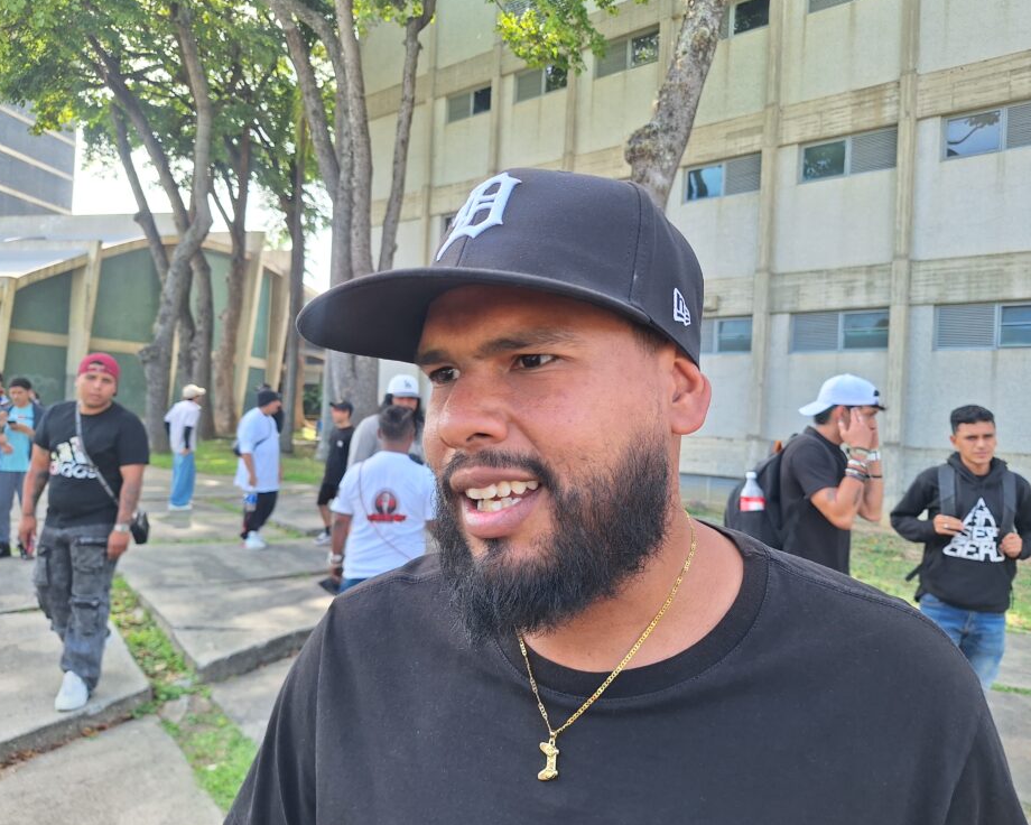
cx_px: 556
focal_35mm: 25
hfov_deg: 68.0
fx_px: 763
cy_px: 405
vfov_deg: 56.8
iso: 40
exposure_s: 1/231
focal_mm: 5.54
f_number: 1.8
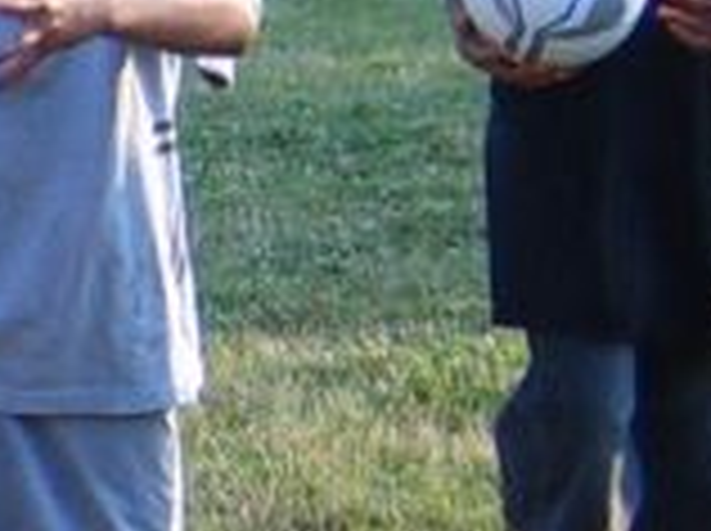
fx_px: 4922
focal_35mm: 240
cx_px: -986
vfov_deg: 6.2
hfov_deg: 7.7
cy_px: 392
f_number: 2.9
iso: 63
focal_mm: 6.2
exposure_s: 1/250
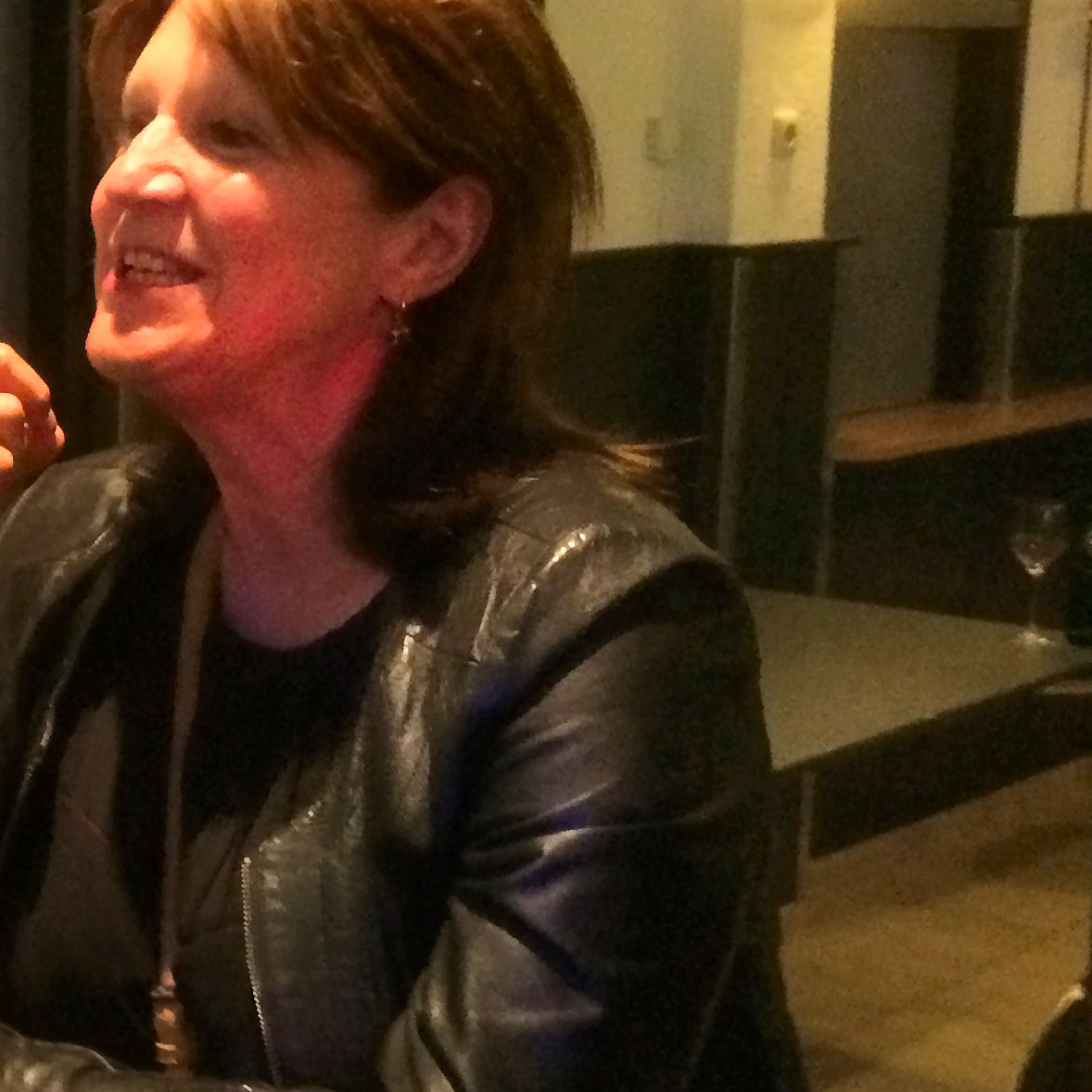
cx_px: -311
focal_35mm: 71
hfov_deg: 22.0
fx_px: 2534
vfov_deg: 24.3
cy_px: 586
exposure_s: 1/17
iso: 400
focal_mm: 4.15
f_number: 2.2
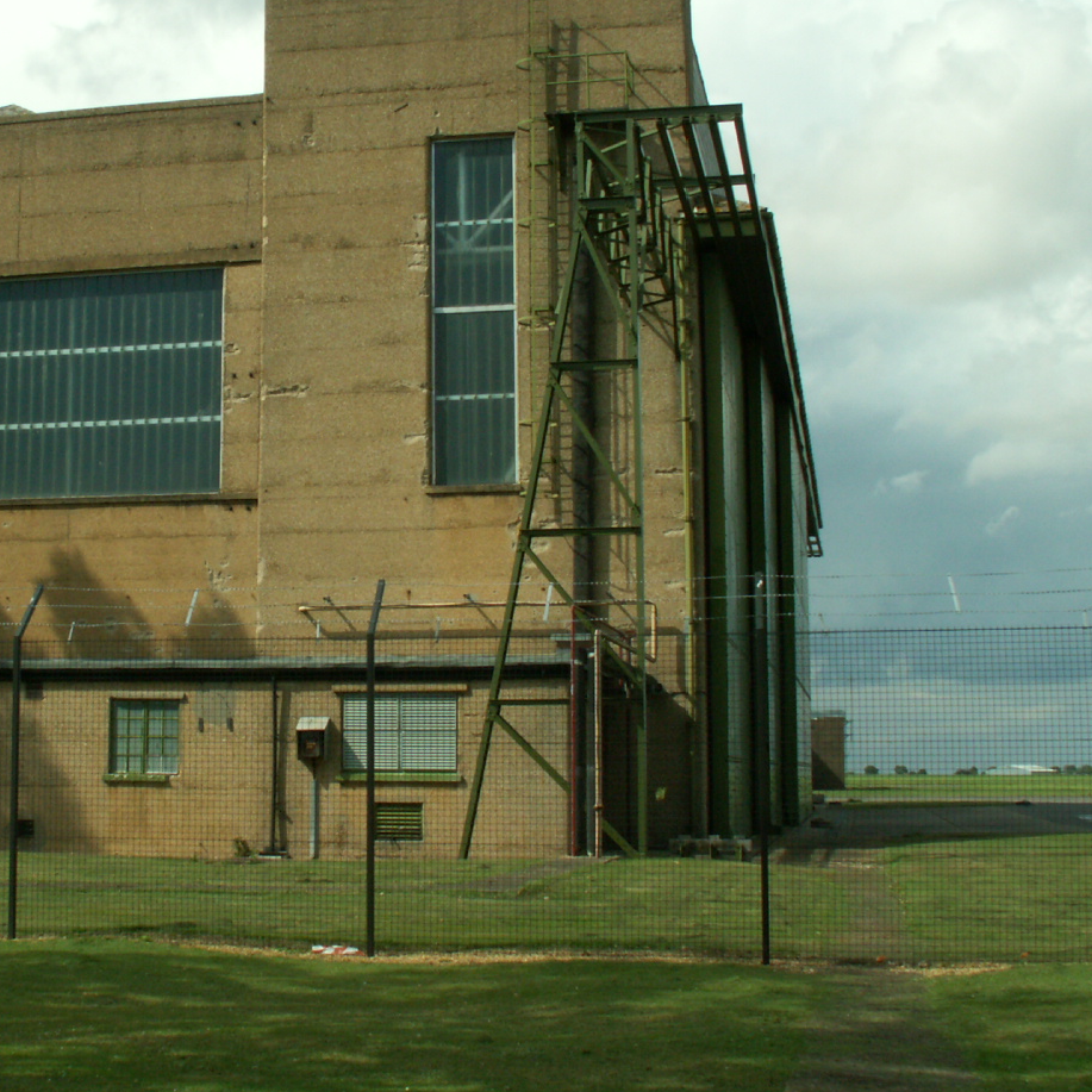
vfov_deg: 31.6
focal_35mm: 54
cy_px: 441
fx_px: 1927
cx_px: 687
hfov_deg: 31.5
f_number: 7.1
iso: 50
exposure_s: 1/250
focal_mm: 5.86
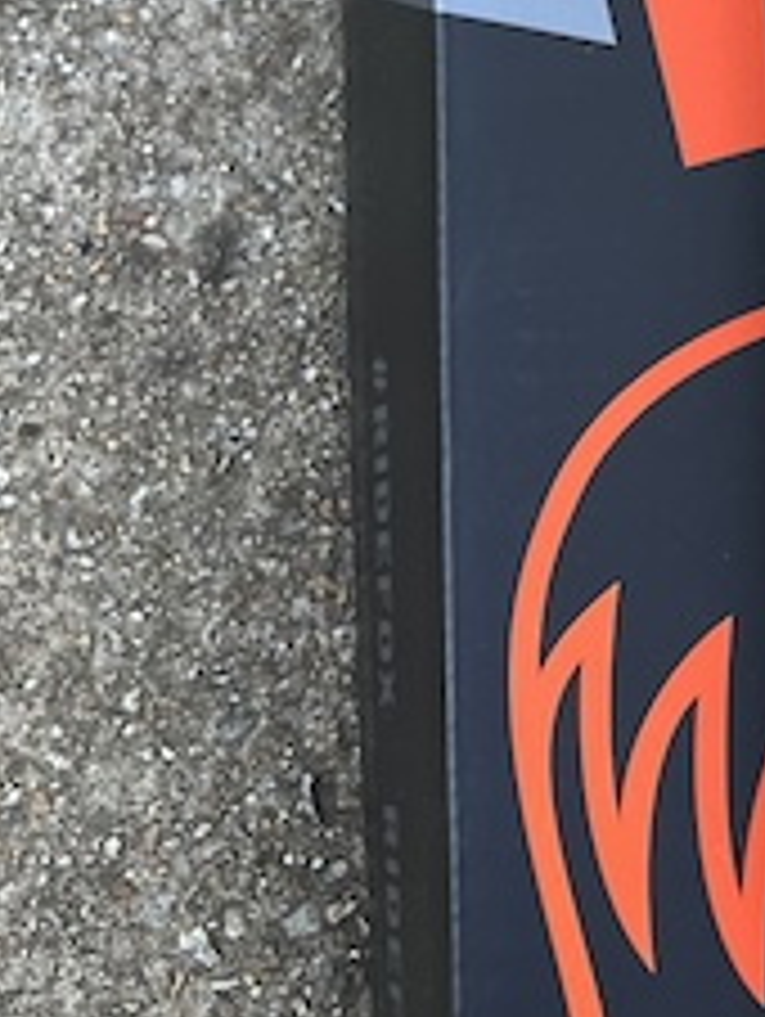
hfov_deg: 15.2
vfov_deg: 19.9
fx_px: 2706
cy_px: -220
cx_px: 1053
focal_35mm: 92
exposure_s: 1/121
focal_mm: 5.7
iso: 40
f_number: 1.5
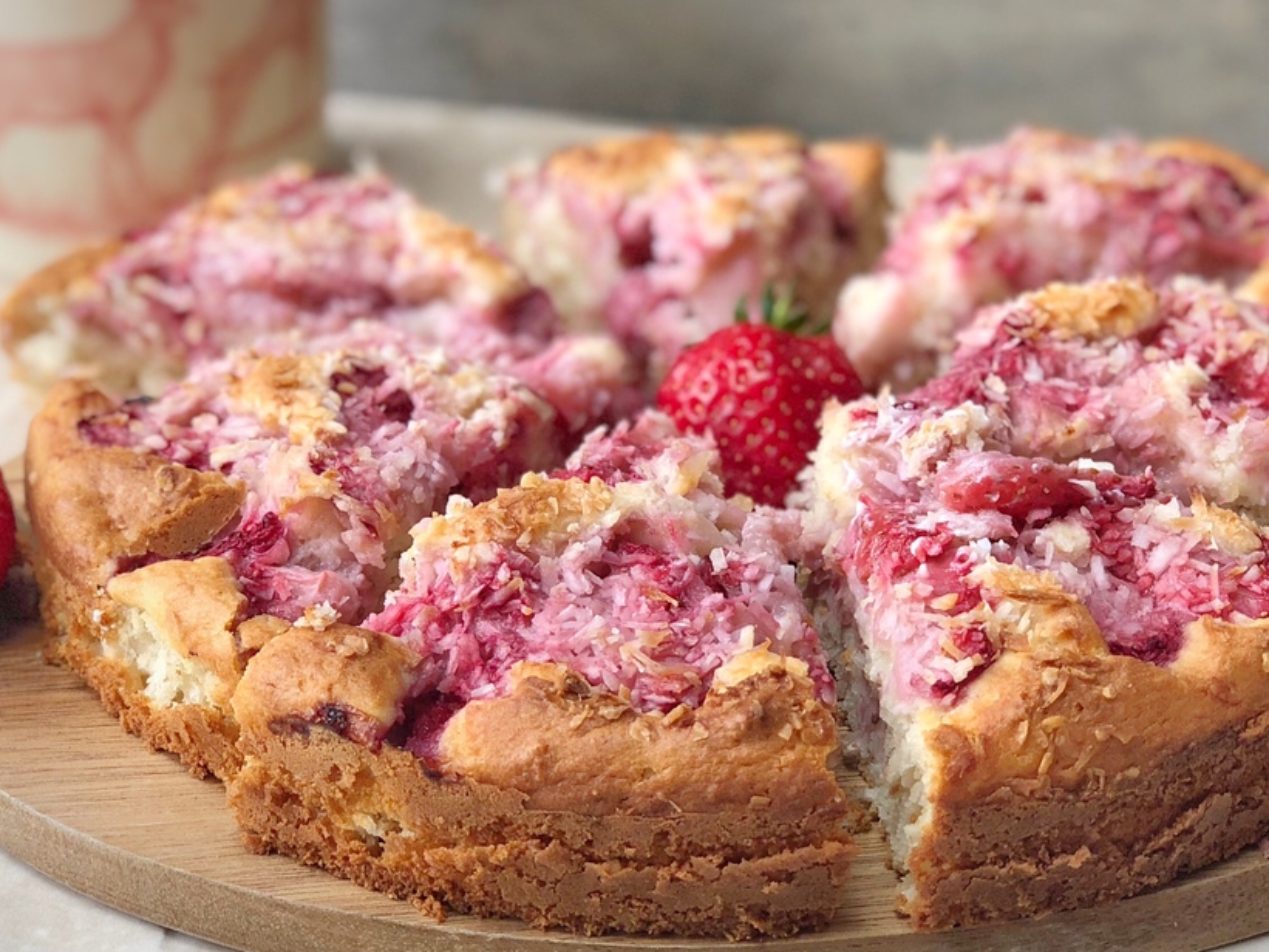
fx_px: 3483
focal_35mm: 95
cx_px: 762
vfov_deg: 15.6
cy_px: 469
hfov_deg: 20.6
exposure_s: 1/100
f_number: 2.4
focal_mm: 6
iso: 25
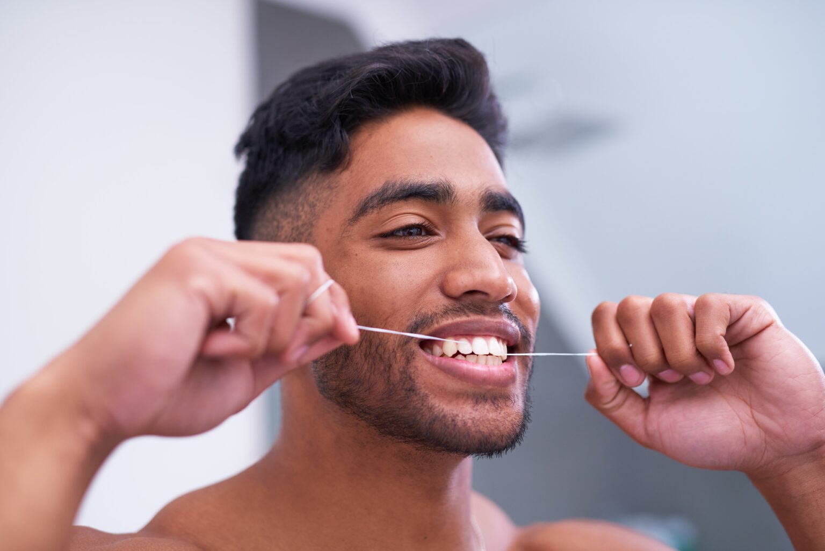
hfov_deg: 39.6
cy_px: 276
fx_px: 1146
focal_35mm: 50
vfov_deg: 27.0
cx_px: 412
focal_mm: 50
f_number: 2
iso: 400
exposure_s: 1/320
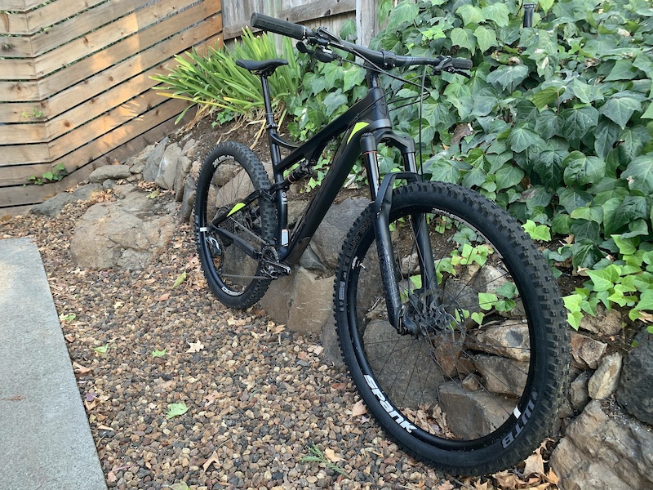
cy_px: 245
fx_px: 490
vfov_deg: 53.1
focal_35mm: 26
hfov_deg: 67.3
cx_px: 326
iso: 64
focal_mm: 4.25
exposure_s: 1/121
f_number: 1.8
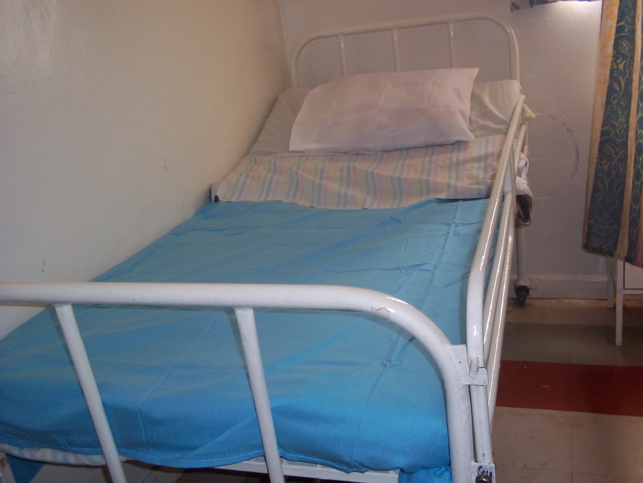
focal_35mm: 36
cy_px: 242
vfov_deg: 39.7
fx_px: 669
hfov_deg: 51.4
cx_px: 322
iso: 160
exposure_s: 1/30
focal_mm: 6.5
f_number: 3.1
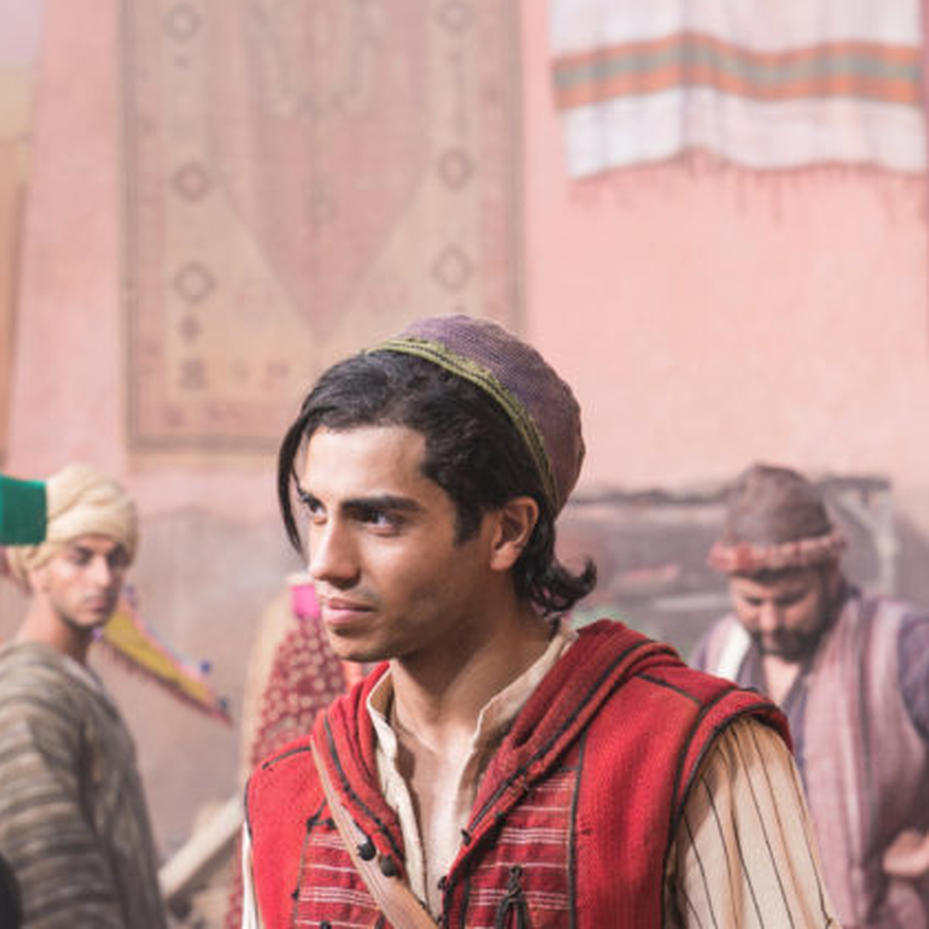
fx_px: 4433
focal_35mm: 146
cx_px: 88
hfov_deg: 11.9
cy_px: 826
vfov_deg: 11.9
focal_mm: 58
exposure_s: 1/500
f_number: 5
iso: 400
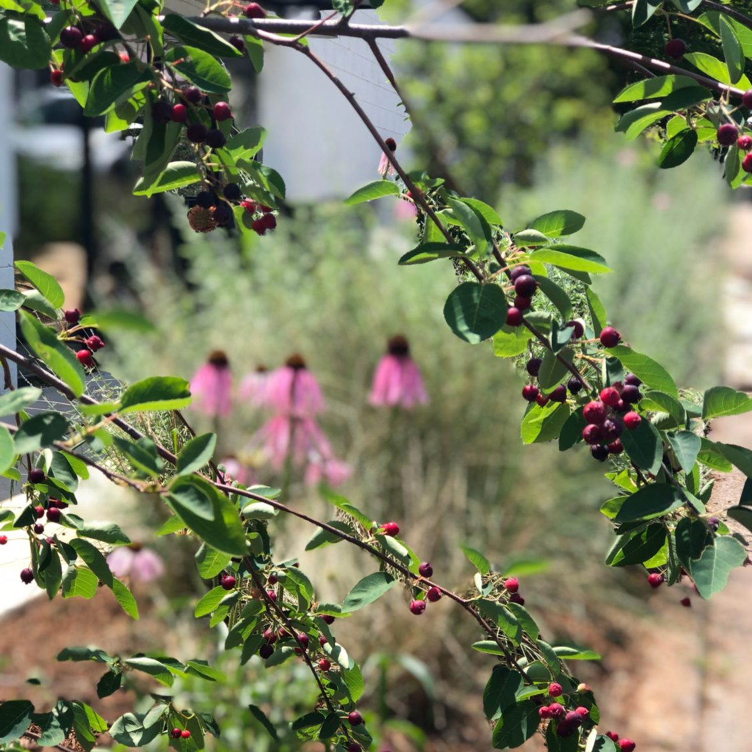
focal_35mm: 68
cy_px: 467
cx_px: 373
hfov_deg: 25.4
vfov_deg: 25.3
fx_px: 1671
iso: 20
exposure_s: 1/340
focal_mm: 6.6
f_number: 2.8
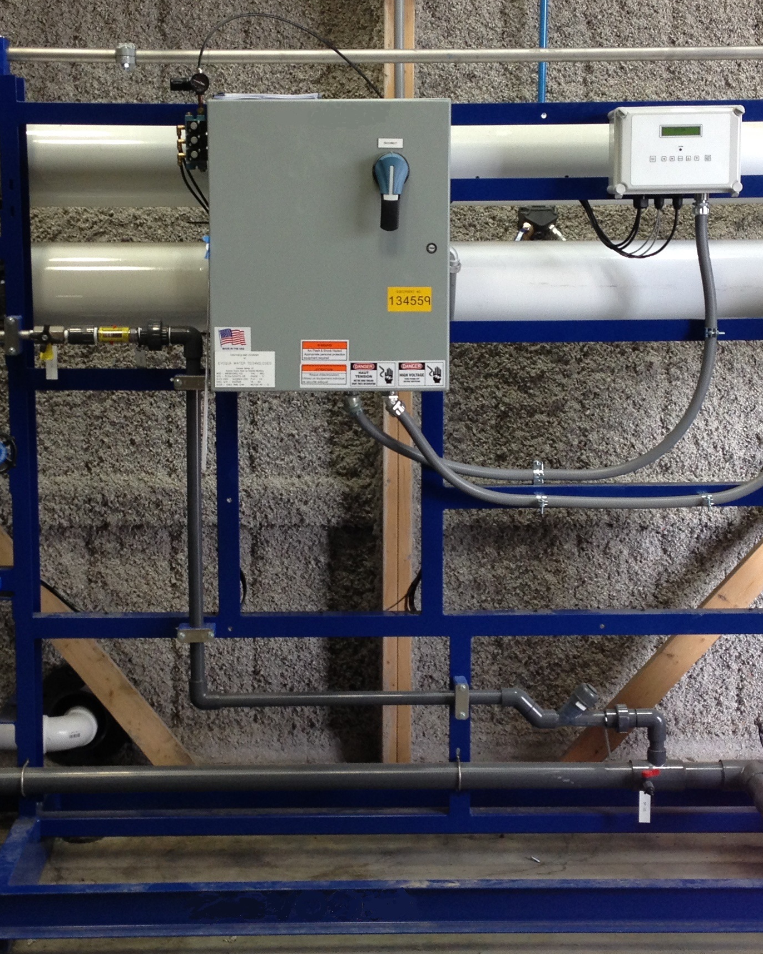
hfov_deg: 23.5
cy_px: 441
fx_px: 1835
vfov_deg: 29.1
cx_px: 346
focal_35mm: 65
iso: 64
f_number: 2.4
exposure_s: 1/50
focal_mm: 4.28
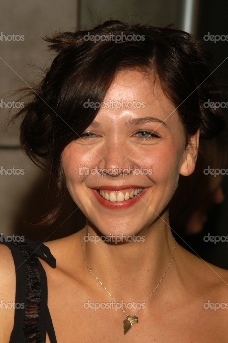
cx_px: 114
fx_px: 1499
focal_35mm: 158
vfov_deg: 13.1
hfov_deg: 8.7
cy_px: 172
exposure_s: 1/180
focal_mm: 105
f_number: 7.1
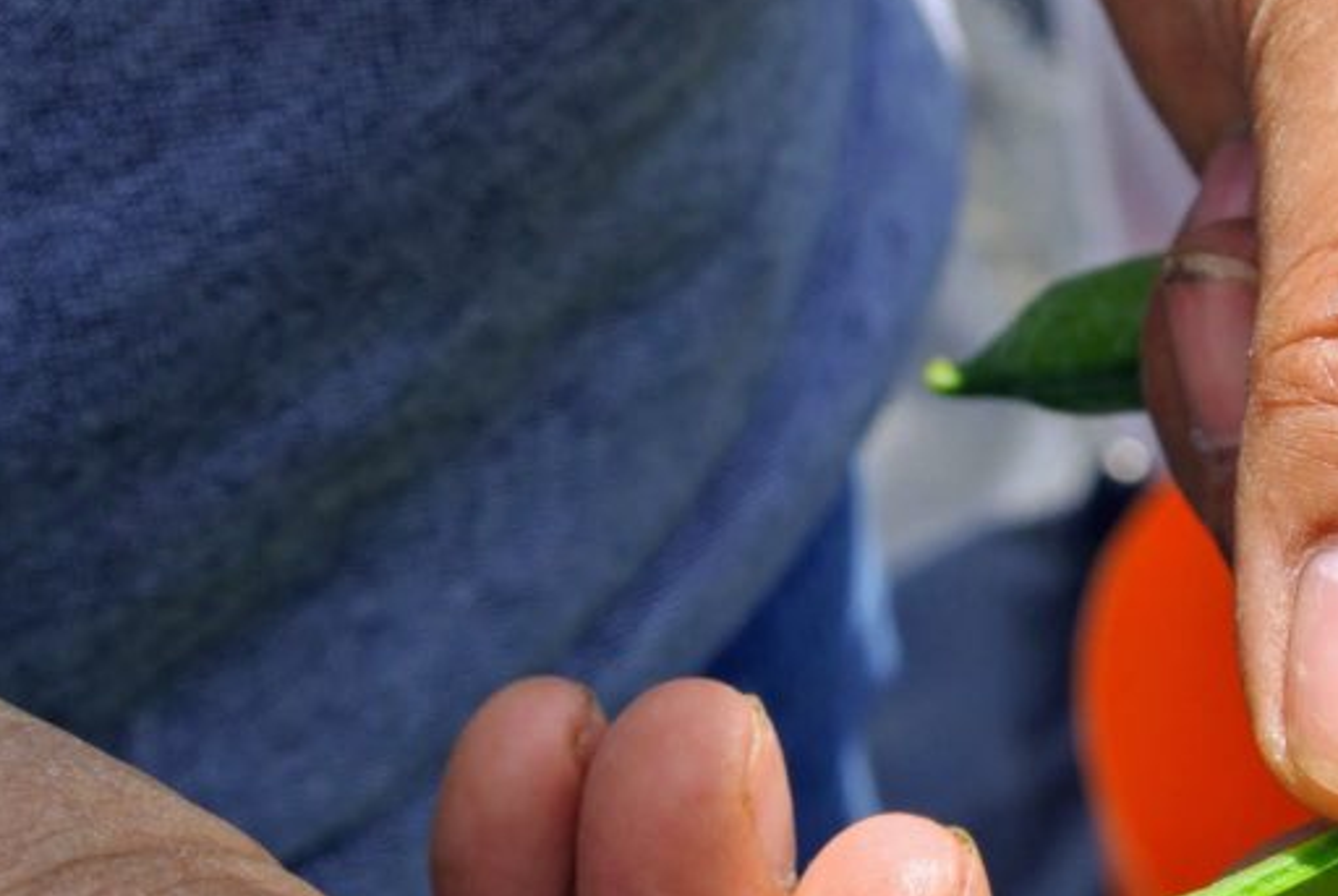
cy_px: 585
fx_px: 3648
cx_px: 1244
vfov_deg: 14.0
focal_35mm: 98
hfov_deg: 20.3
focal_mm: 18.2
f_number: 5.6
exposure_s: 1/320
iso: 100
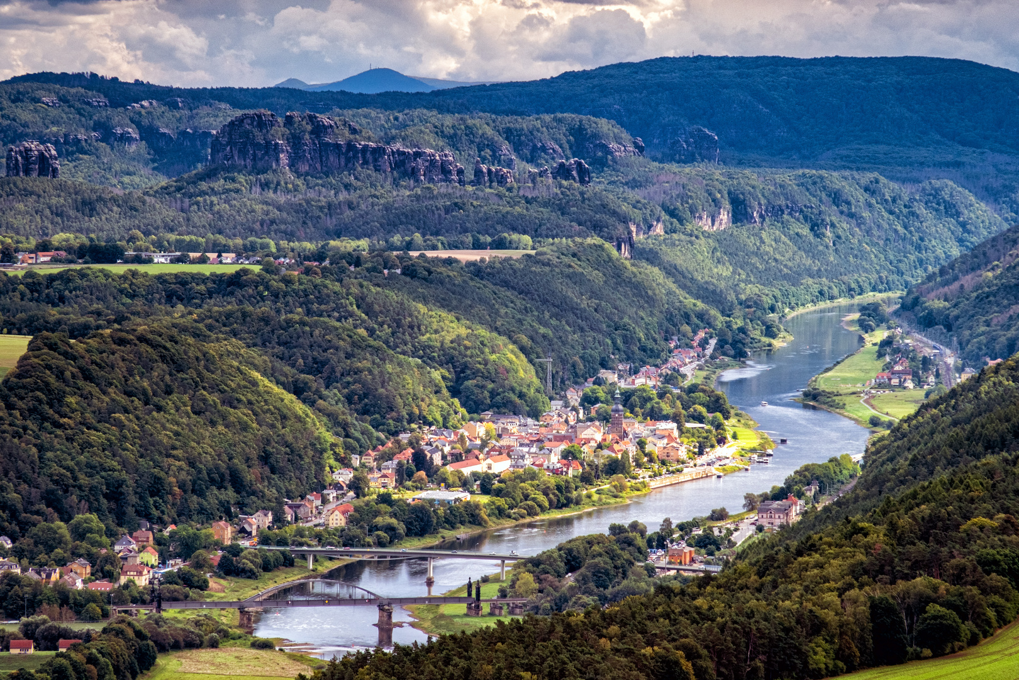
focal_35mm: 180
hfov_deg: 11.4
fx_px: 5095
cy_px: 340
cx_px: 510
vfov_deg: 7.6
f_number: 11
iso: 320
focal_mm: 120
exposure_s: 1/60
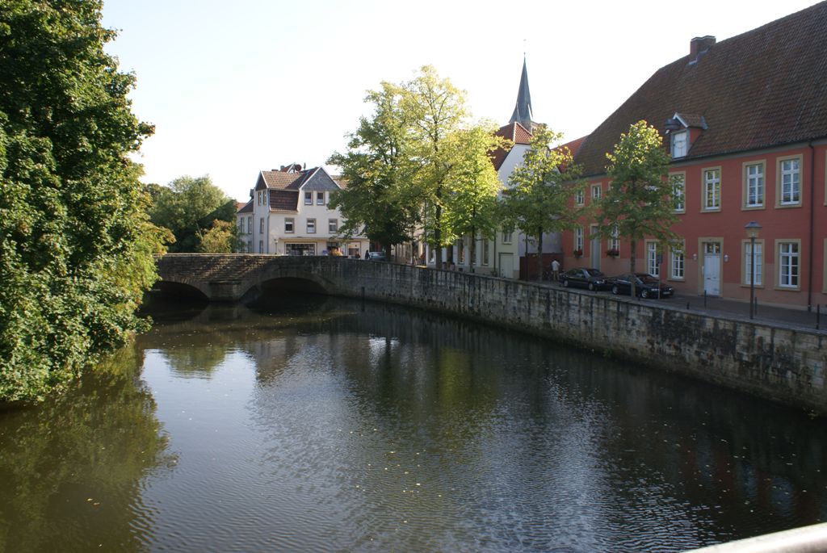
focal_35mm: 27
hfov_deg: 67.3
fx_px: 621
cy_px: 276
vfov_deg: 48.0
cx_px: 414
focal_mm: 18
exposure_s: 1/80
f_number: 8
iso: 100
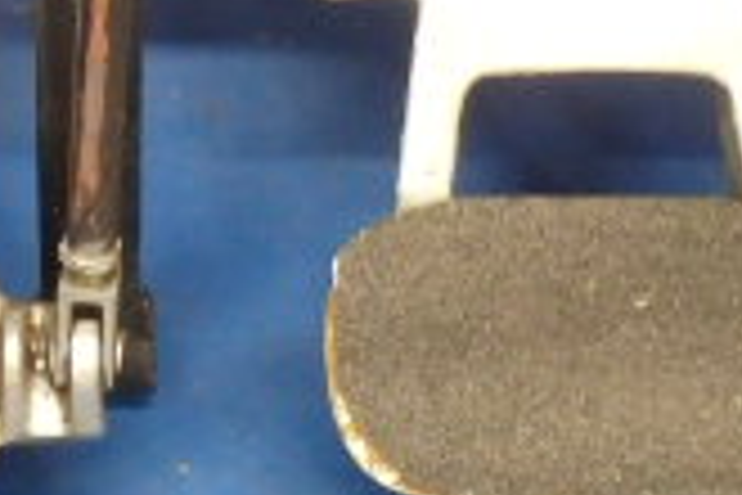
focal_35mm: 113
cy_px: -369
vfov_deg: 11.3
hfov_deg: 17.8
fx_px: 2329
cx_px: 49
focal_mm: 5
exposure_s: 1/20
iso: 800
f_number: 3.9
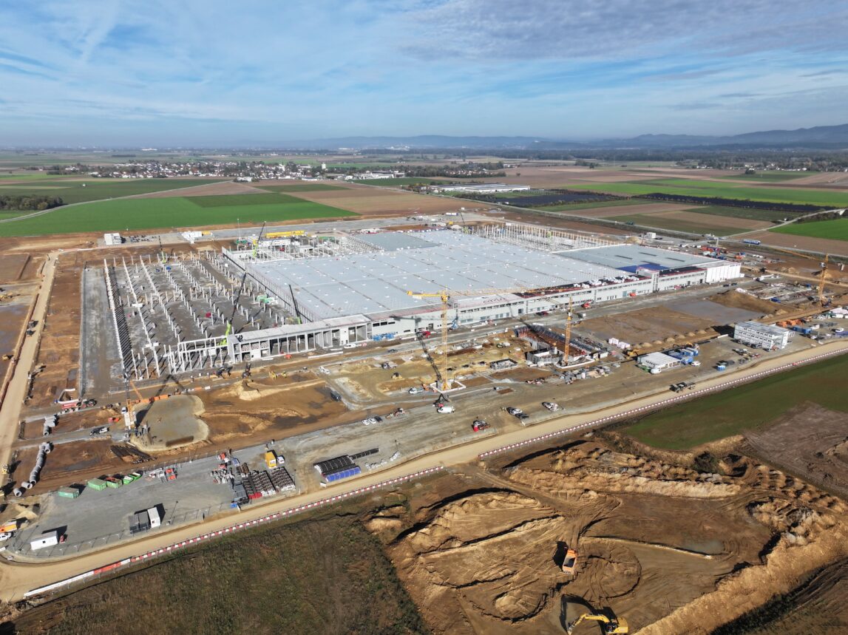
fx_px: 588
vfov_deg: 56.8
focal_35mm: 24
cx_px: 424
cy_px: 318
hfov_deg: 71.6
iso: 100
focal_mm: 12.29
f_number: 2.8
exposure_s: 1/30
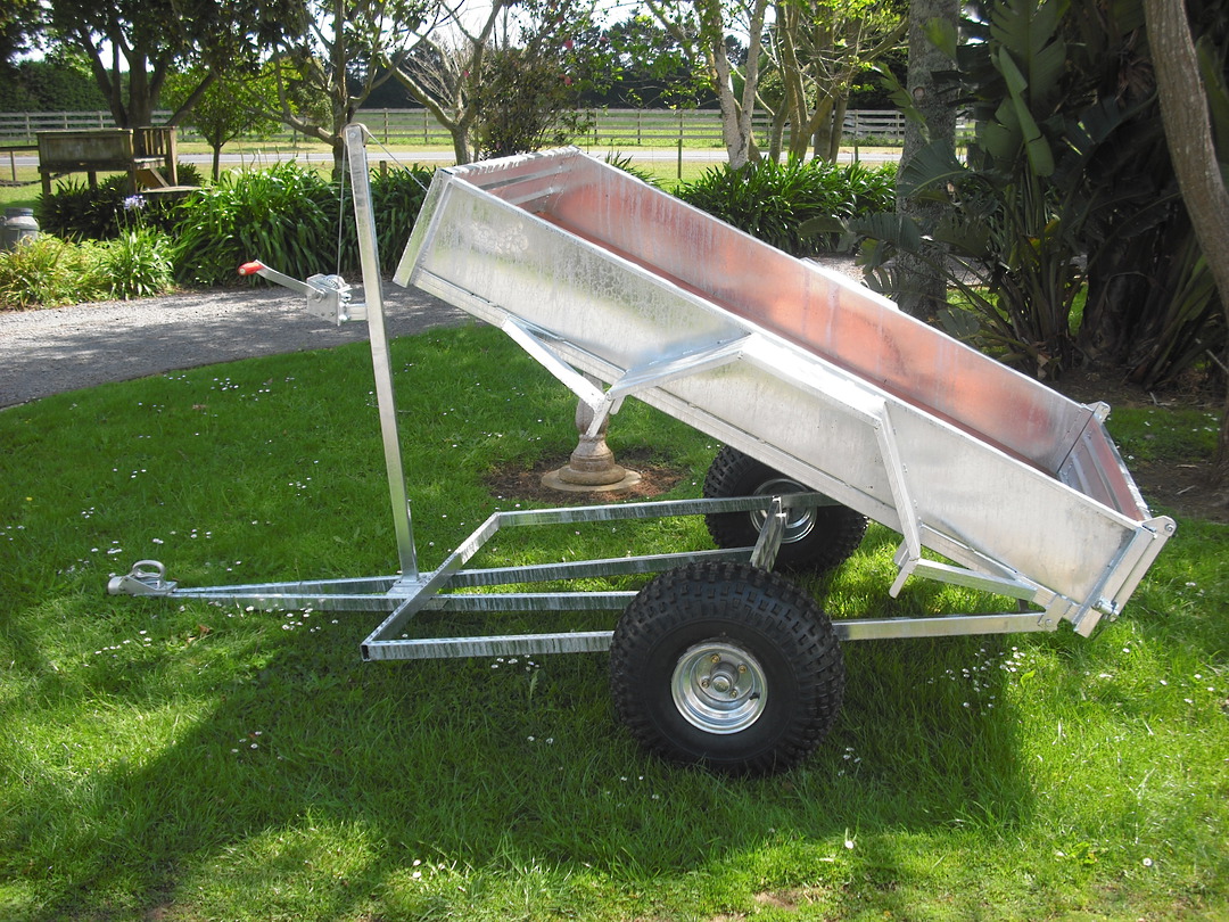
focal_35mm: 38
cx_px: 614
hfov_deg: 49.0
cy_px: 461
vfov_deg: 37.7
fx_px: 1349
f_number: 5.6
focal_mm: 6.2
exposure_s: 1/80
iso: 64
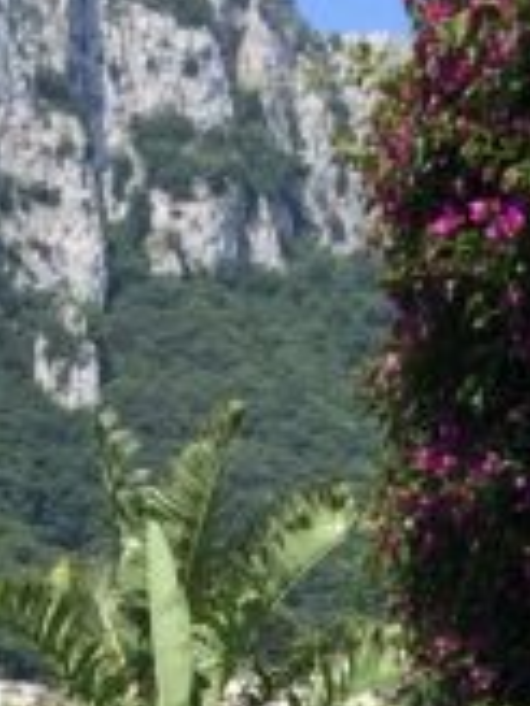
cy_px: 1683
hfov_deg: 8.1
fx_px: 3695
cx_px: -220
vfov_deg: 9.7
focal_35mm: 181
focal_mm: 4.15
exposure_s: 1/1580
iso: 32
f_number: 2.2
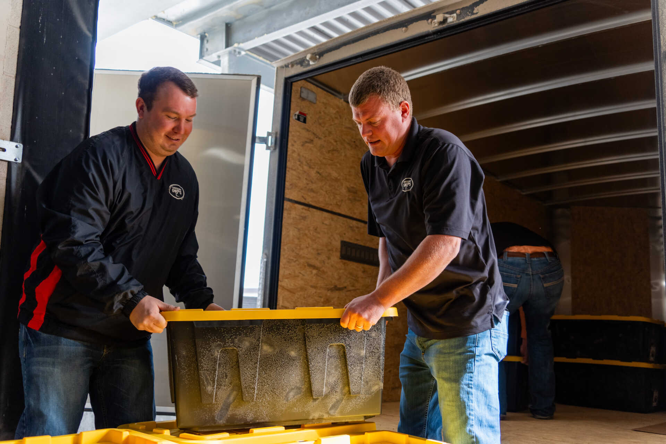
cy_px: 222
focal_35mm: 33
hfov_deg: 57.2
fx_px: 610
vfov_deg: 40.0
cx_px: 333
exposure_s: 1/125
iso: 1600
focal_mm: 33
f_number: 3.2
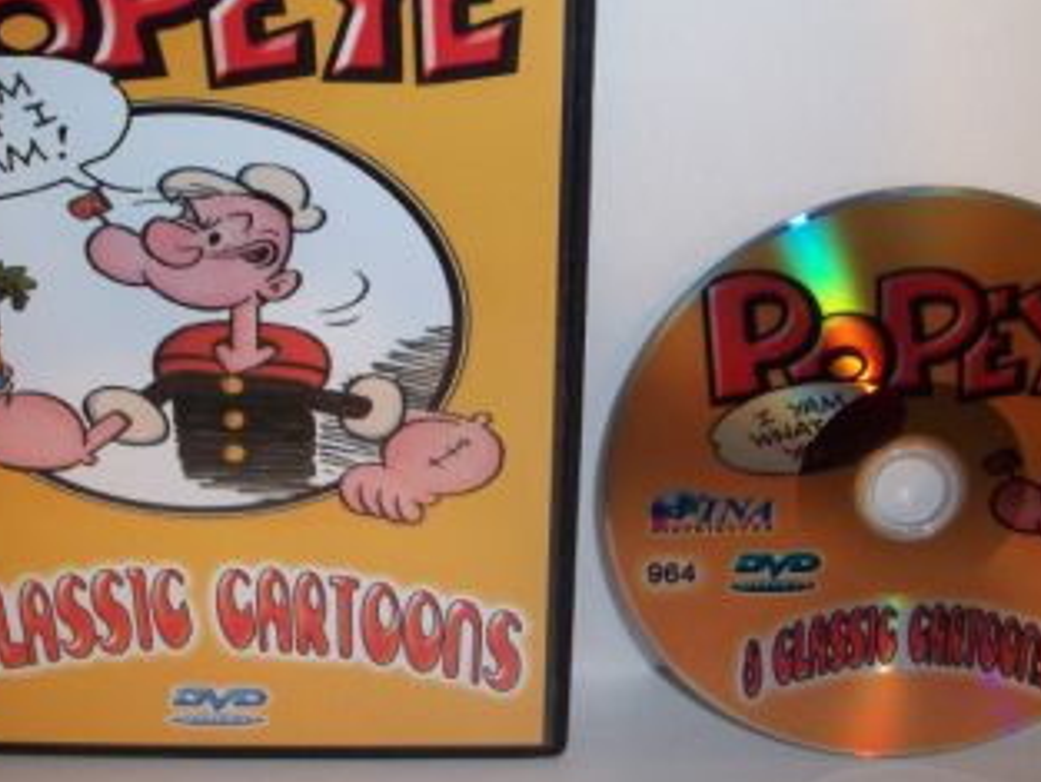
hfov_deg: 36.1
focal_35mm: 53
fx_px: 1594
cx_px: 482
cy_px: 263
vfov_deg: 27.4
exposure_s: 1/45
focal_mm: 6.2
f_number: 2.8
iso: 160
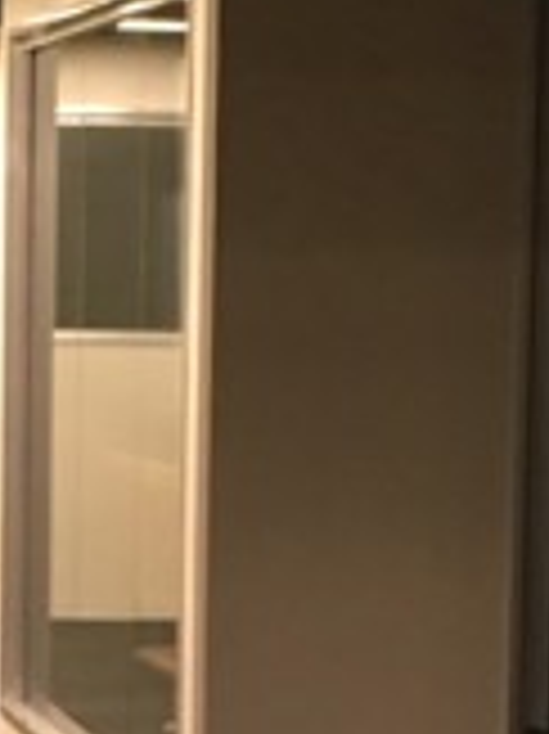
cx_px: -90
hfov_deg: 8.1
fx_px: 3854
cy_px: 743
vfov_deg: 10.8
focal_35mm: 182
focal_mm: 4.15
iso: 125
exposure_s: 1/30
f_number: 2.2
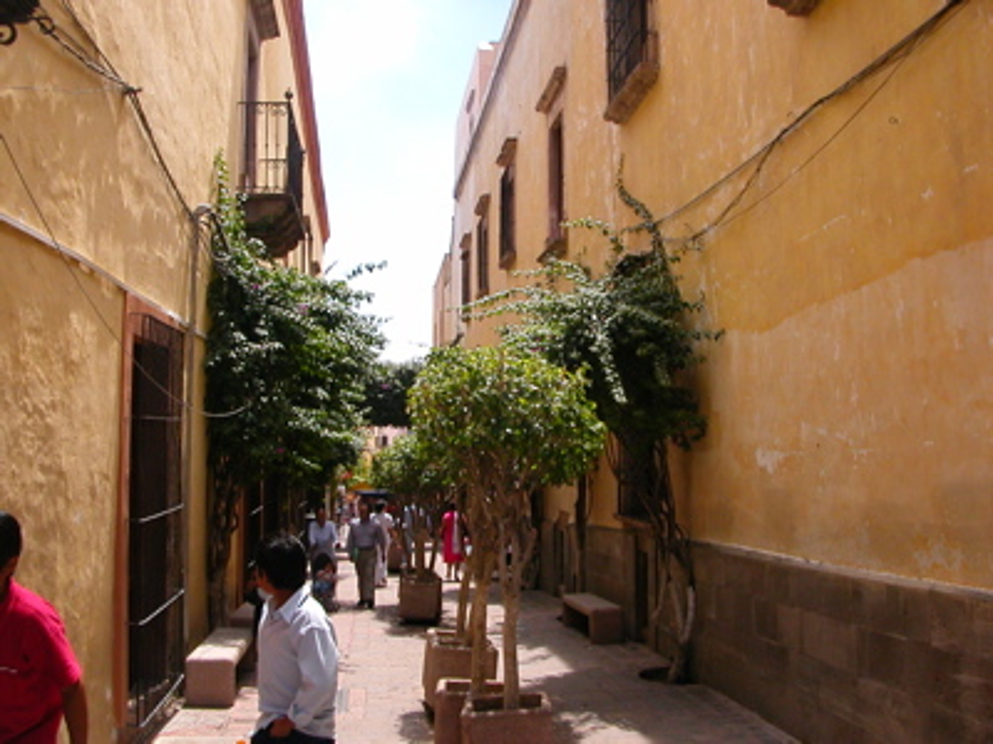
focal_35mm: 37
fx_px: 1061
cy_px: 372
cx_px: 496
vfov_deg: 38.7
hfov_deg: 50.1
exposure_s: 1/324
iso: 100
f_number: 4.5
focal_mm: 5.6
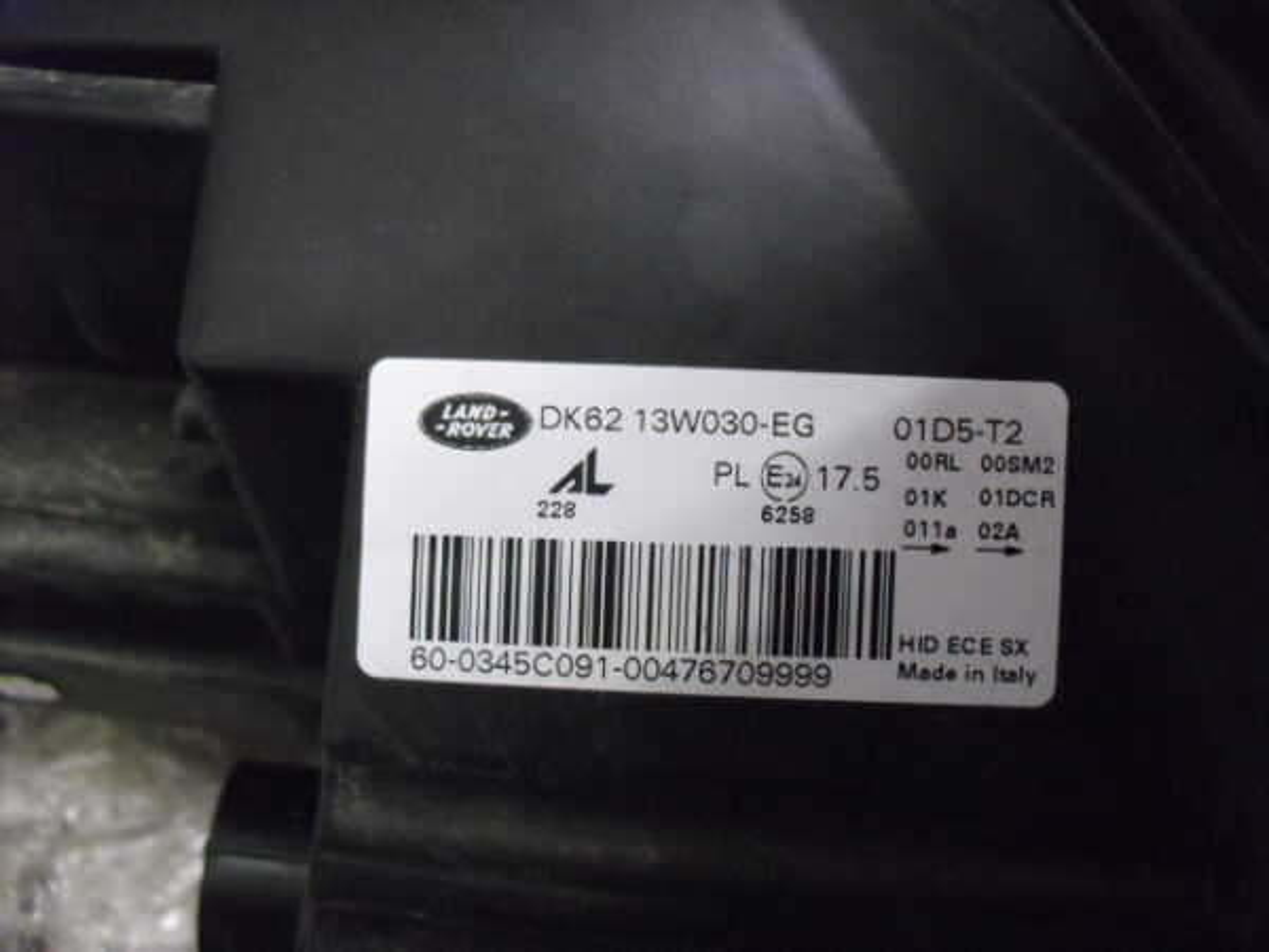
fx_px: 1320
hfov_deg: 51.4
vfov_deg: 39.7
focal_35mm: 36
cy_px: 476
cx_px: 634
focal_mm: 6.3
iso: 800
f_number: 3.1
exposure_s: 1/100
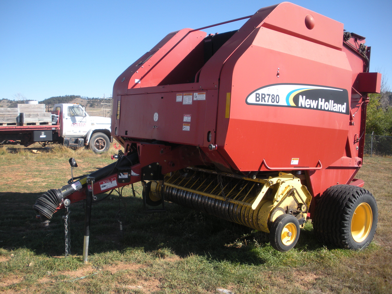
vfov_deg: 39.7
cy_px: 147
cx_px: 196
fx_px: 408
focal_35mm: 36
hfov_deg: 51.4
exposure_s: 1/377
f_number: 3.5
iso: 64
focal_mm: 6.3
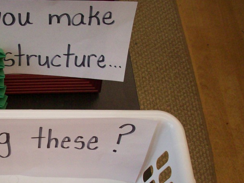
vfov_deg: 23.8
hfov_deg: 30.9
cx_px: 47
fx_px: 430
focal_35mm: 61
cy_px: 136
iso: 160
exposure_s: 1/122
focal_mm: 6.2
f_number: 2.8
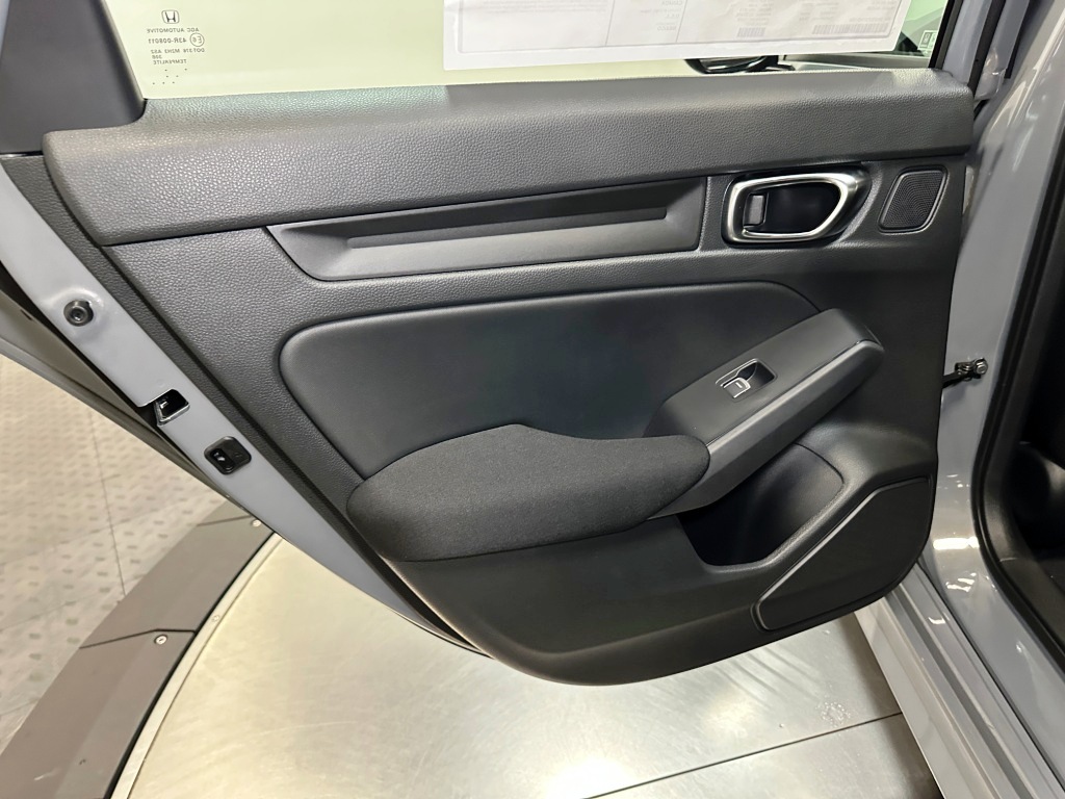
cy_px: 400
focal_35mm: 24
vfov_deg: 56.8
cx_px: 532
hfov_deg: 71.6
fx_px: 738
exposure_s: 1/60
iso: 800
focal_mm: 6.86
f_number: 1.78
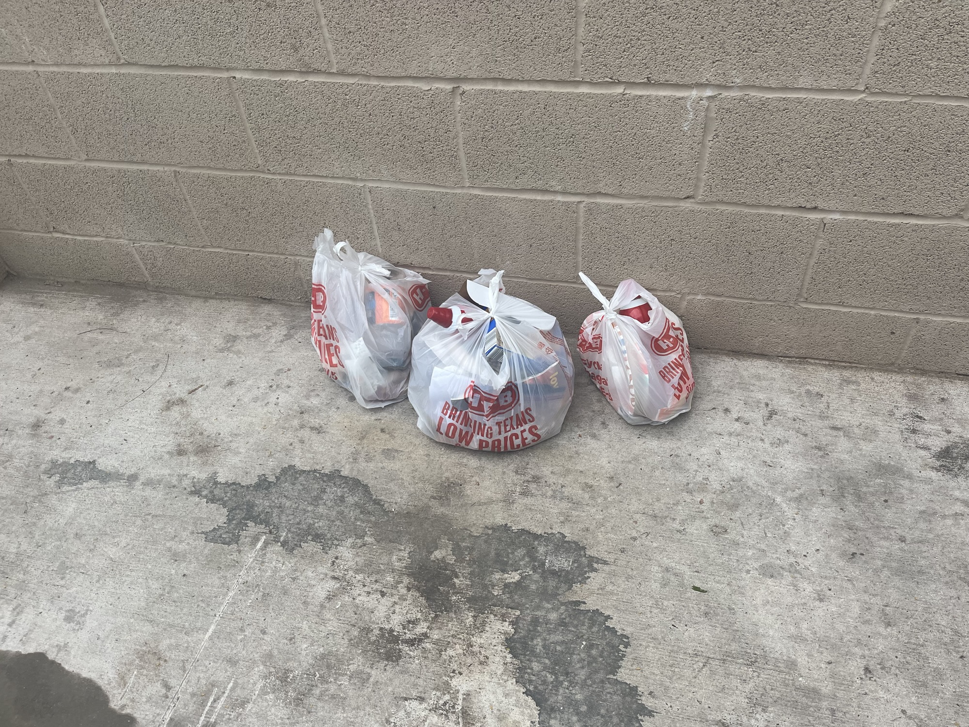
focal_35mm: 26
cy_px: 364
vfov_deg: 53.1
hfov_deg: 67.3
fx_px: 728
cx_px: 484
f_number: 1.6
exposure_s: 1/906
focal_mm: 5.1
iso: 50
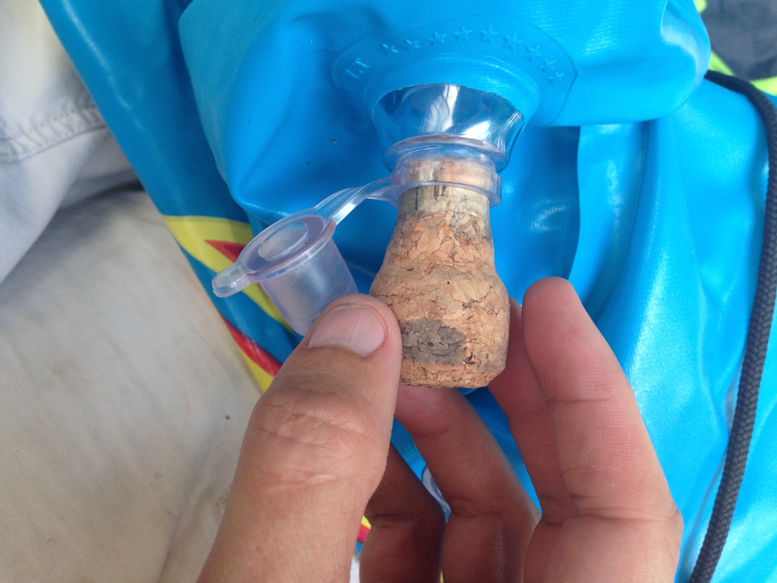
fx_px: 741
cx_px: 388
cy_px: 292
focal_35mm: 33
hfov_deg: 55.4
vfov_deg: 42.9
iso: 64
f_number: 2.4
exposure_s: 1/120
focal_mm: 4.12
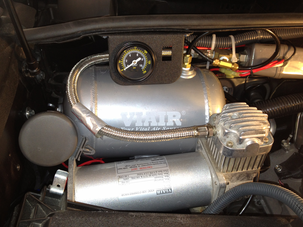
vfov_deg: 40.7
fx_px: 306
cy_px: 114
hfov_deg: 52.6
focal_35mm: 35
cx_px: 152
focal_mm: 4.28
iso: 80
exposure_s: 1/20
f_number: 2.4
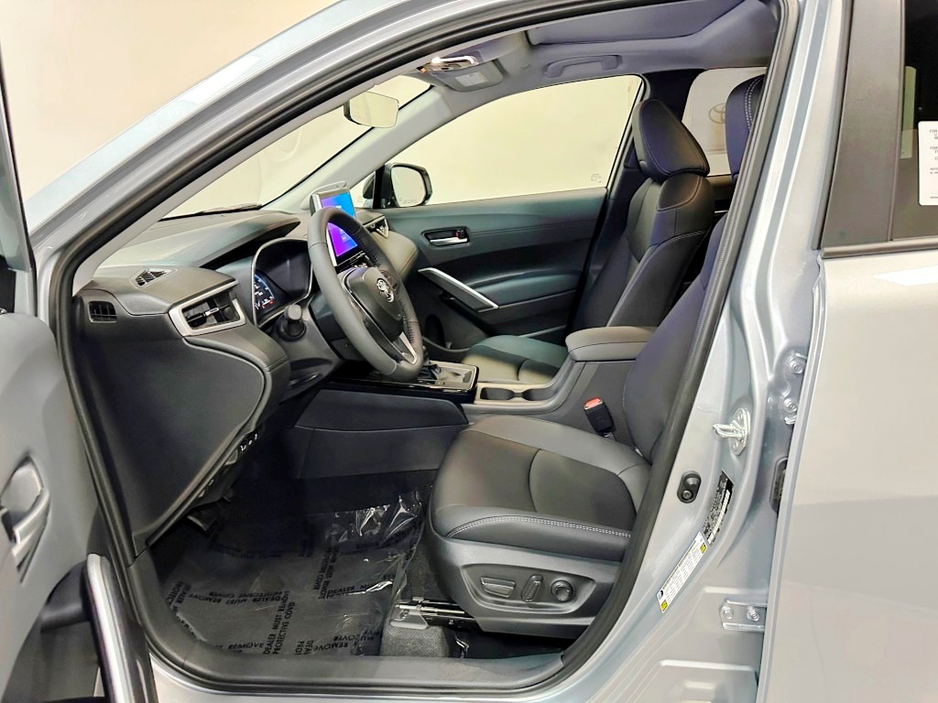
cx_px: 469
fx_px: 650
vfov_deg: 56.8
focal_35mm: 24
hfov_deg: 71.6
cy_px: 352
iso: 800
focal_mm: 6.86
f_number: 1.78
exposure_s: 1/60
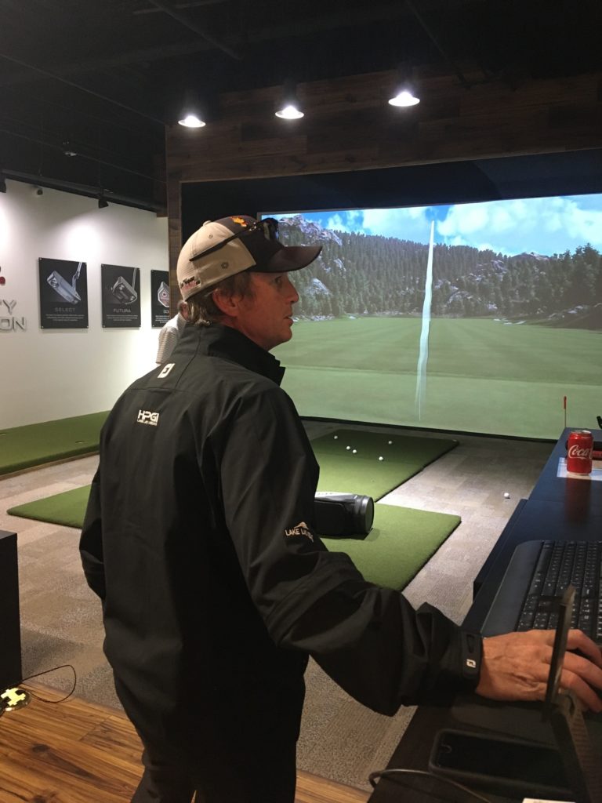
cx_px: 301
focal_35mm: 29
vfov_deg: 61.7
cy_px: 402
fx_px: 672
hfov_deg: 48.2
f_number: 2.2
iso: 200
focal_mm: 4.15
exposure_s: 1/30
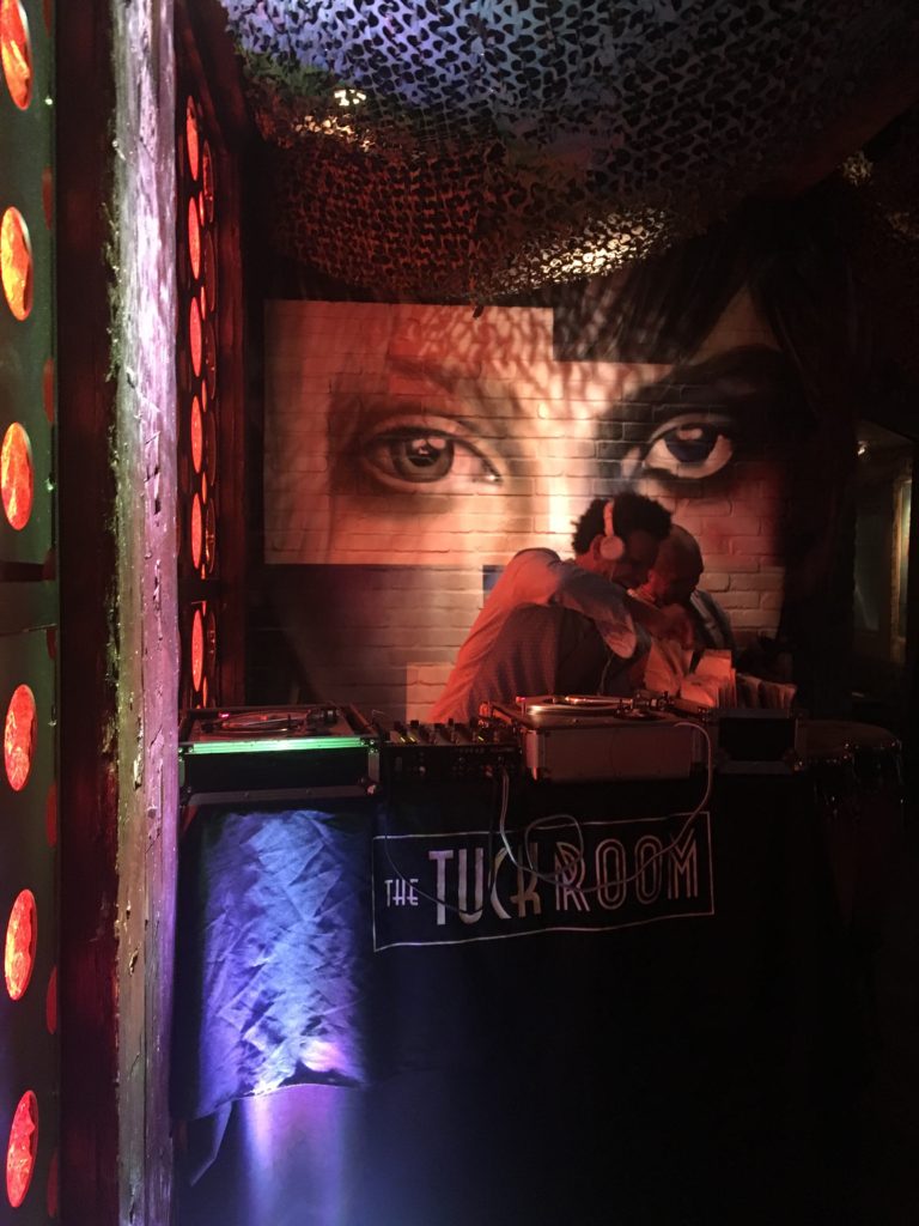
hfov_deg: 48.2
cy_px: 613
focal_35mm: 29
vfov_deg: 61.7
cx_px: 460
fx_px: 1027
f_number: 2.2
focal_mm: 4.15
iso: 500
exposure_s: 1/15
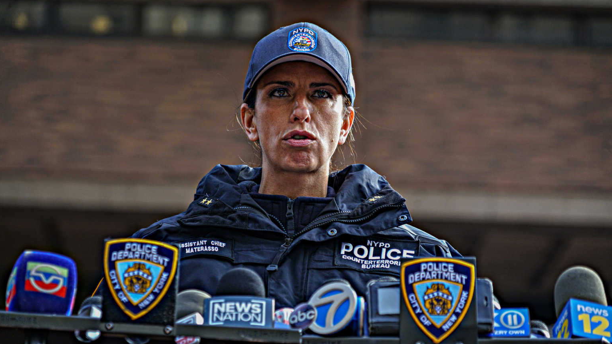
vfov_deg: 6.5
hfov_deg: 11.5
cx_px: 306
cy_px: 174
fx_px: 3035
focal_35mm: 187
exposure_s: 1/200
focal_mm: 178
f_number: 6.3
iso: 320
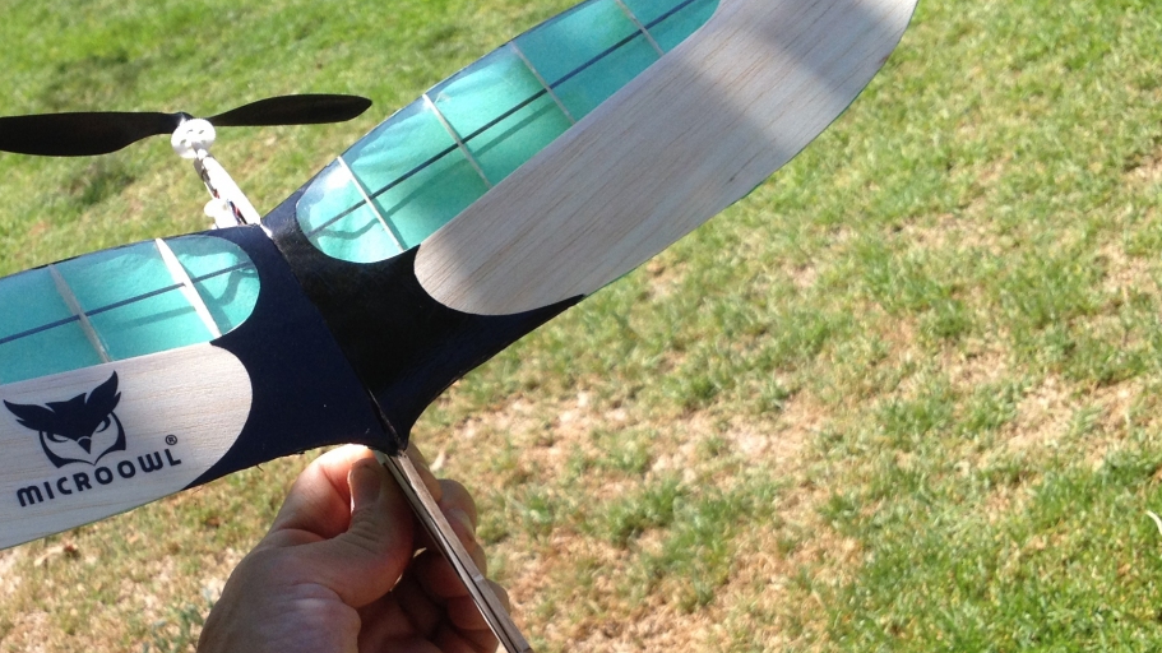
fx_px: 2064
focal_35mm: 67
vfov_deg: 17.9
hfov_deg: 31.2
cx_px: 388
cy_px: 422
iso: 50
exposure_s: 1/1004
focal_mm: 4.28
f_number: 2.4
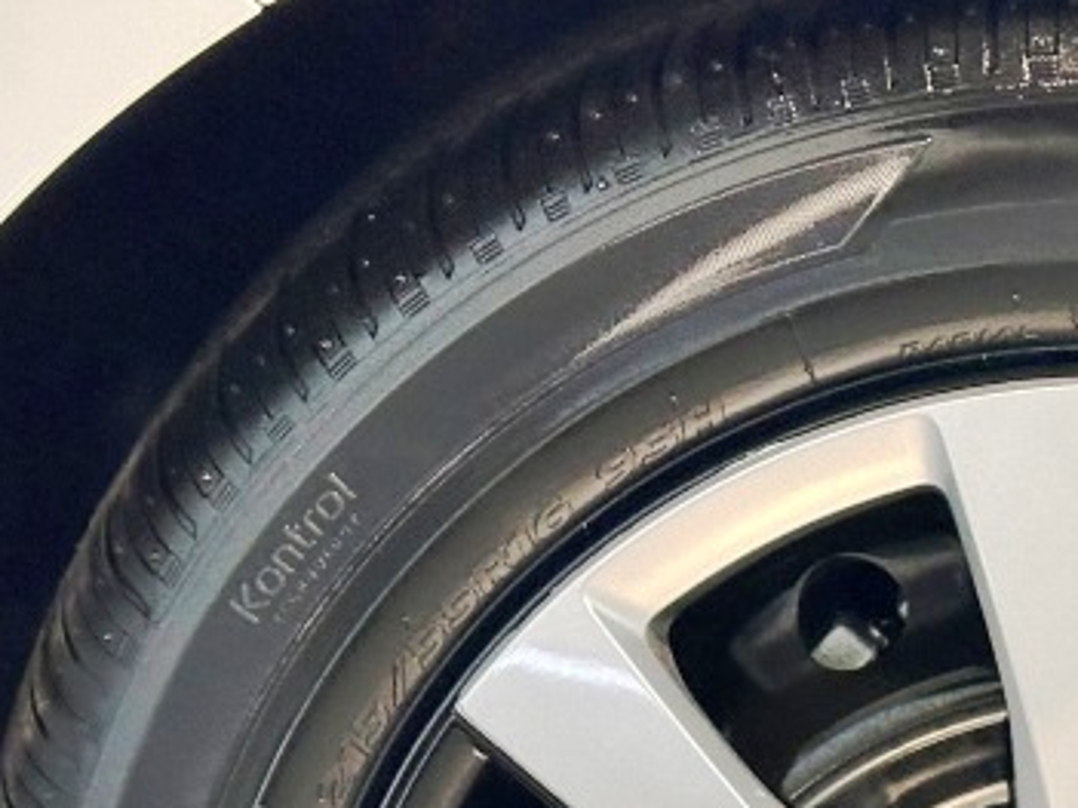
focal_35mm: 140
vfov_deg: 10.4
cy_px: 1029
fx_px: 4358
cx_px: 1032
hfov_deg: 13.9
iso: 500
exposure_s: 1/40
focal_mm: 6.86
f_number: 1.78
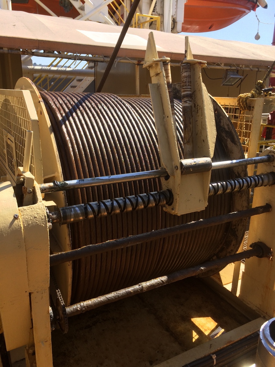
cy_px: 184
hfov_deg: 48.2
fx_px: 307
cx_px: 138
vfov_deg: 61.7
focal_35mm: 29
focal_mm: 4.15
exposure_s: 1/1080
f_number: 2.2
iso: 32
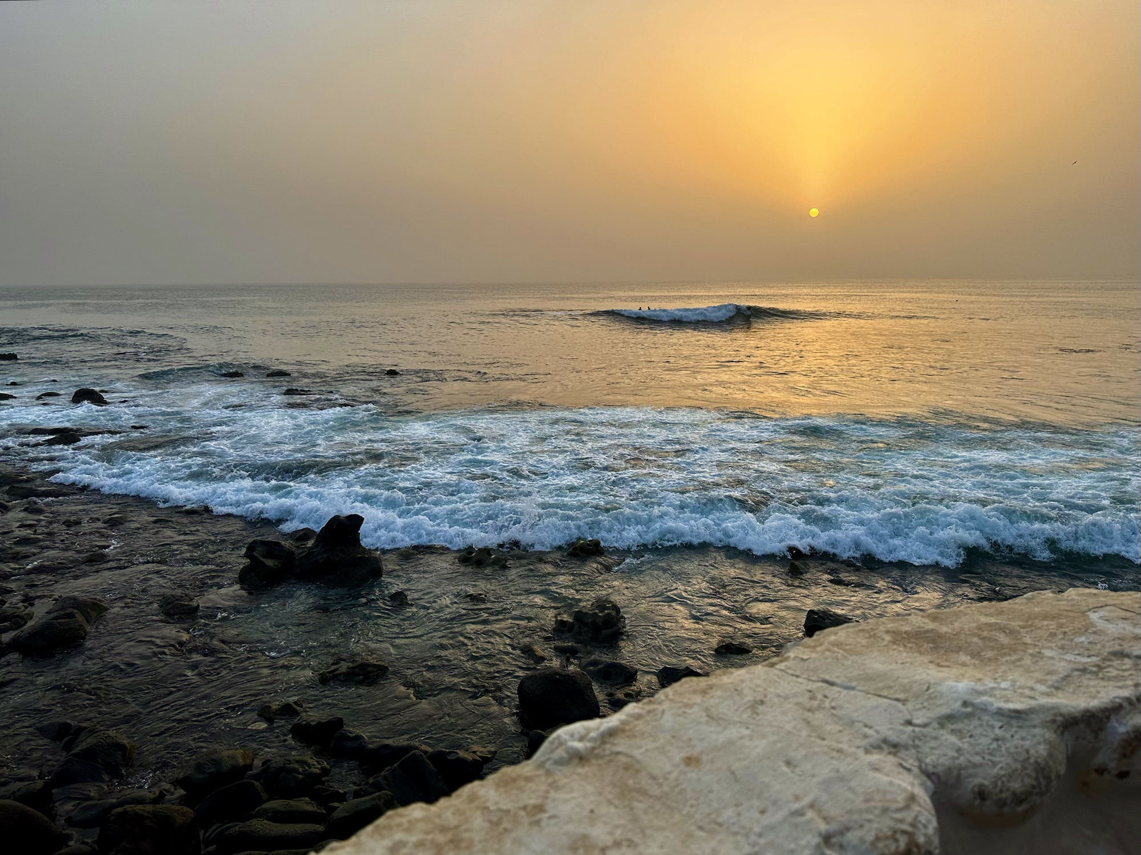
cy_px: 428
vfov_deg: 56.8
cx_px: 570
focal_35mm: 24
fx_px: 791
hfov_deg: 71.6
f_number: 1.78
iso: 80
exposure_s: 1/1119
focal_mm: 6.86
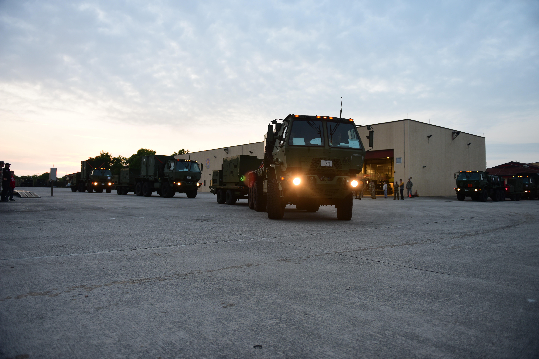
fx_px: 359
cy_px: 180
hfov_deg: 73.7
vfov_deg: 53.2
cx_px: 270
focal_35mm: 24
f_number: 2.8
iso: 250
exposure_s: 1/100
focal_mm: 24
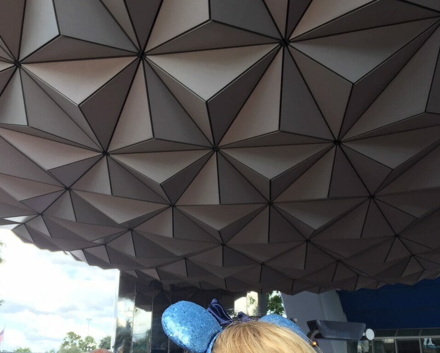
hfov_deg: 47.9
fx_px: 495
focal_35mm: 38
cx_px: 221
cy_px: 218
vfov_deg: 39.0
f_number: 2.2
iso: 25
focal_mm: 4.15
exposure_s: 1/163
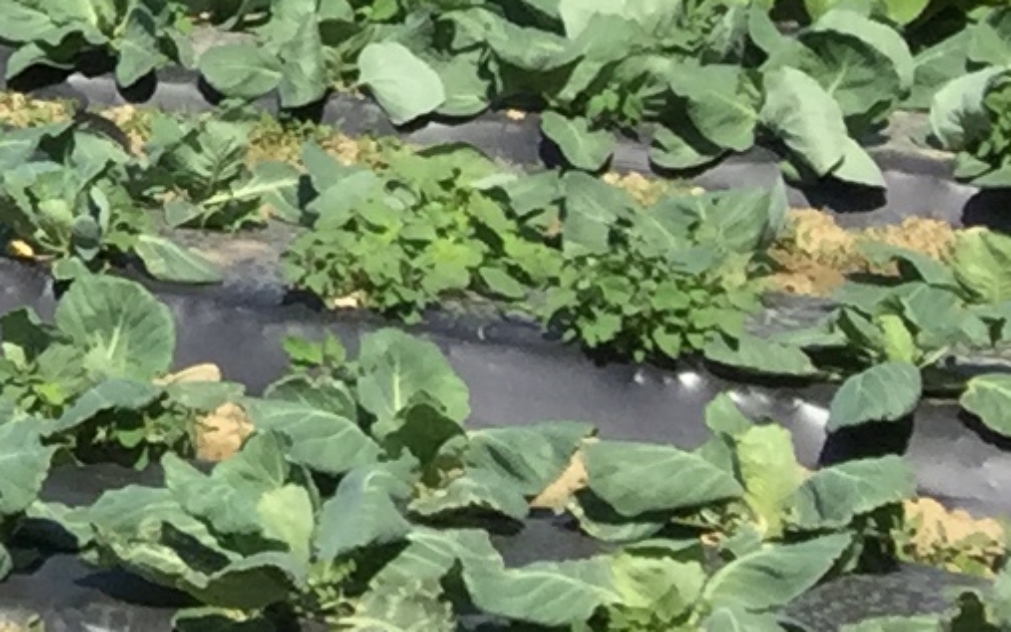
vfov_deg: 6.4
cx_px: -1749
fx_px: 5456
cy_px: -788
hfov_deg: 9.1
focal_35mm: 198
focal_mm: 4.15
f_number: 2.2
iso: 32
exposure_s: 1/1721
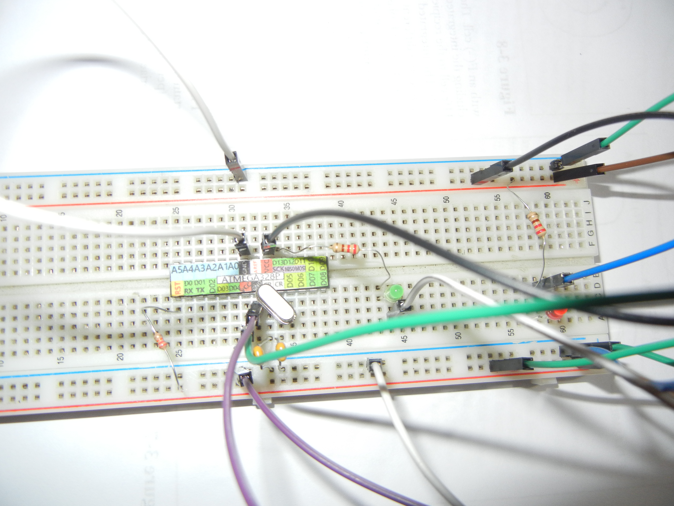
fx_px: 584
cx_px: 337
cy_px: 253
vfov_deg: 46.8
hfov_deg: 60.0
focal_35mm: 30
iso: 200
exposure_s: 1/30
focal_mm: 5.4
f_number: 3.5
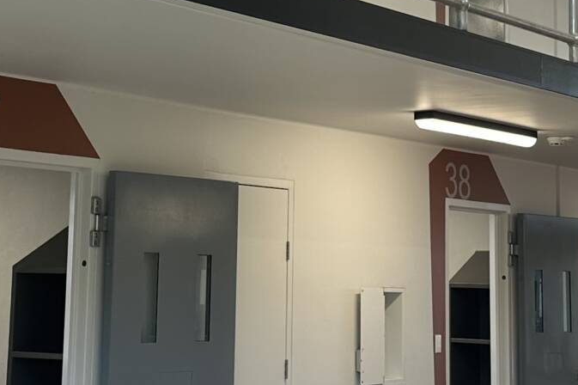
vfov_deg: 14.3
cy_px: 70
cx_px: 269
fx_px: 1524
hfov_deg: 21.5
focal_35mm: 95
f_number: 1.78
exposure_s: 1/100
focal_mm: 6.86
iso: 64
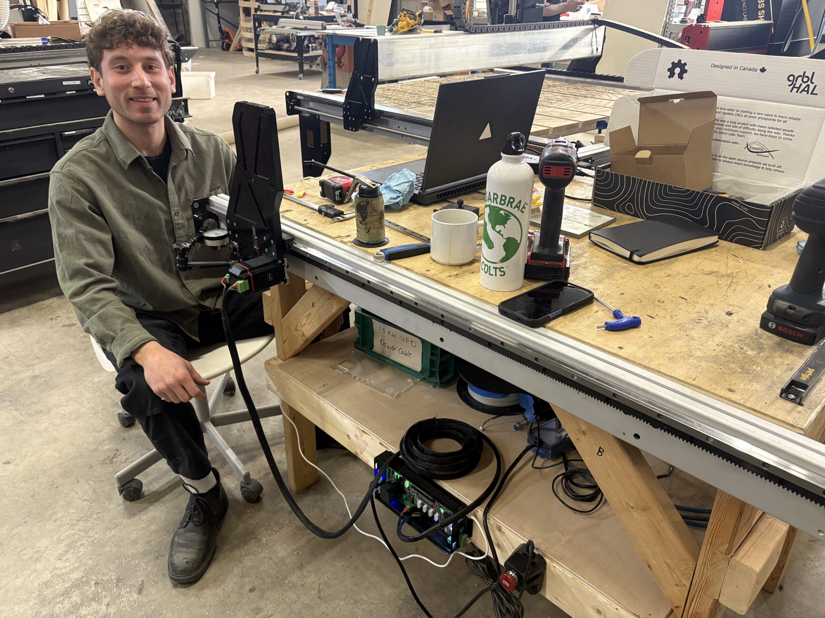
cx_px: 412
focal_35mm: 26
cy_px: 309
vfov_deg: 53.1
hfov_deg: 67.3
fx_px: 620
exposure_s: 1/60
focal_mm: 5.96
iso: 250
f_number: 1.6
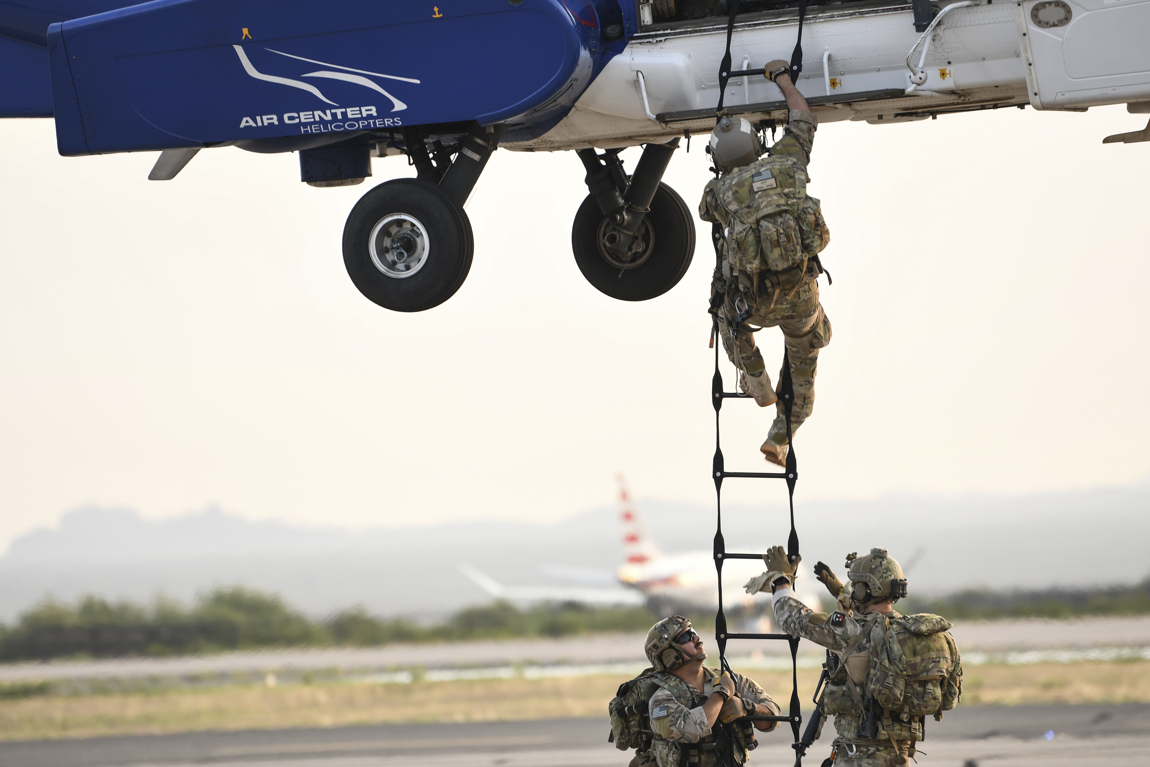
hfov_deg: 6.9
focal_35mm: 300
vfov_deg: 4.6
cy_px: 384
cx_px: 575
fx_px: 9583
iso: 125
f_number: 3.2
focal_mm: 200
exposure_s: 1/200
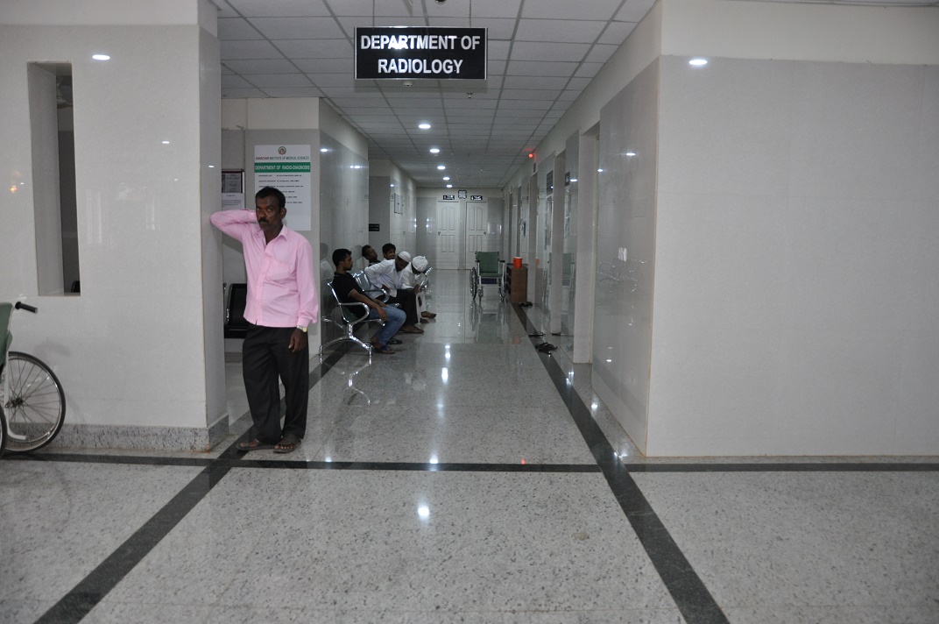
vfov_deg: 47.8
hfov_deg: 67.4
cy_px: 312
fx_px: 703
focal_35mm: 27
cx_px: 470
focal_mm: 18
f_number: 3.5
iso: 800
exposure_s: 1/40
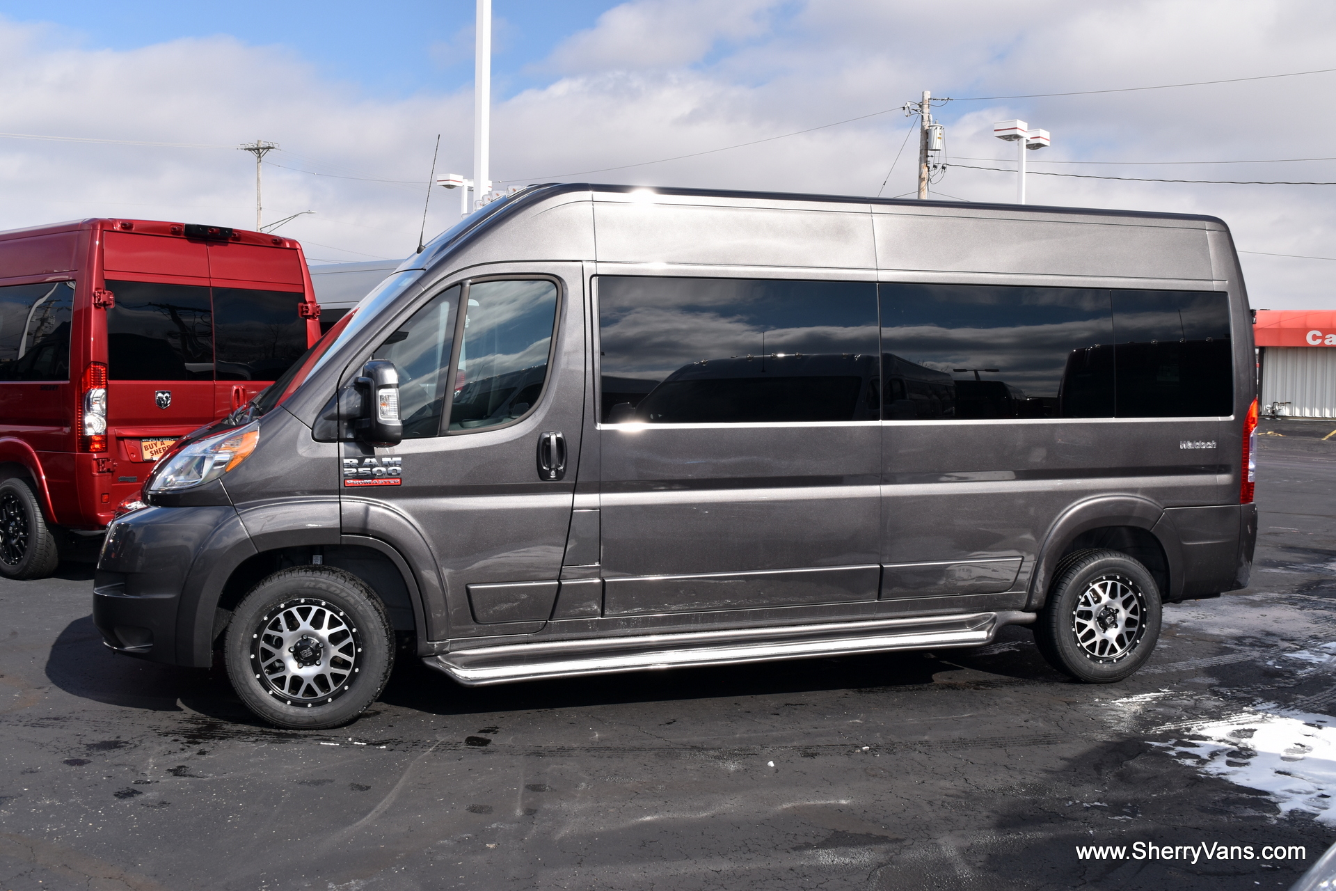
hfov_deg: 53.1
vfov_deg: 36.9
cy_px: 446
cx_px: 668
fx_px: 1336
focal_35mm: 36
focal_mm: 24
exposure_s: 1/250
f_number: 8
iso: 200
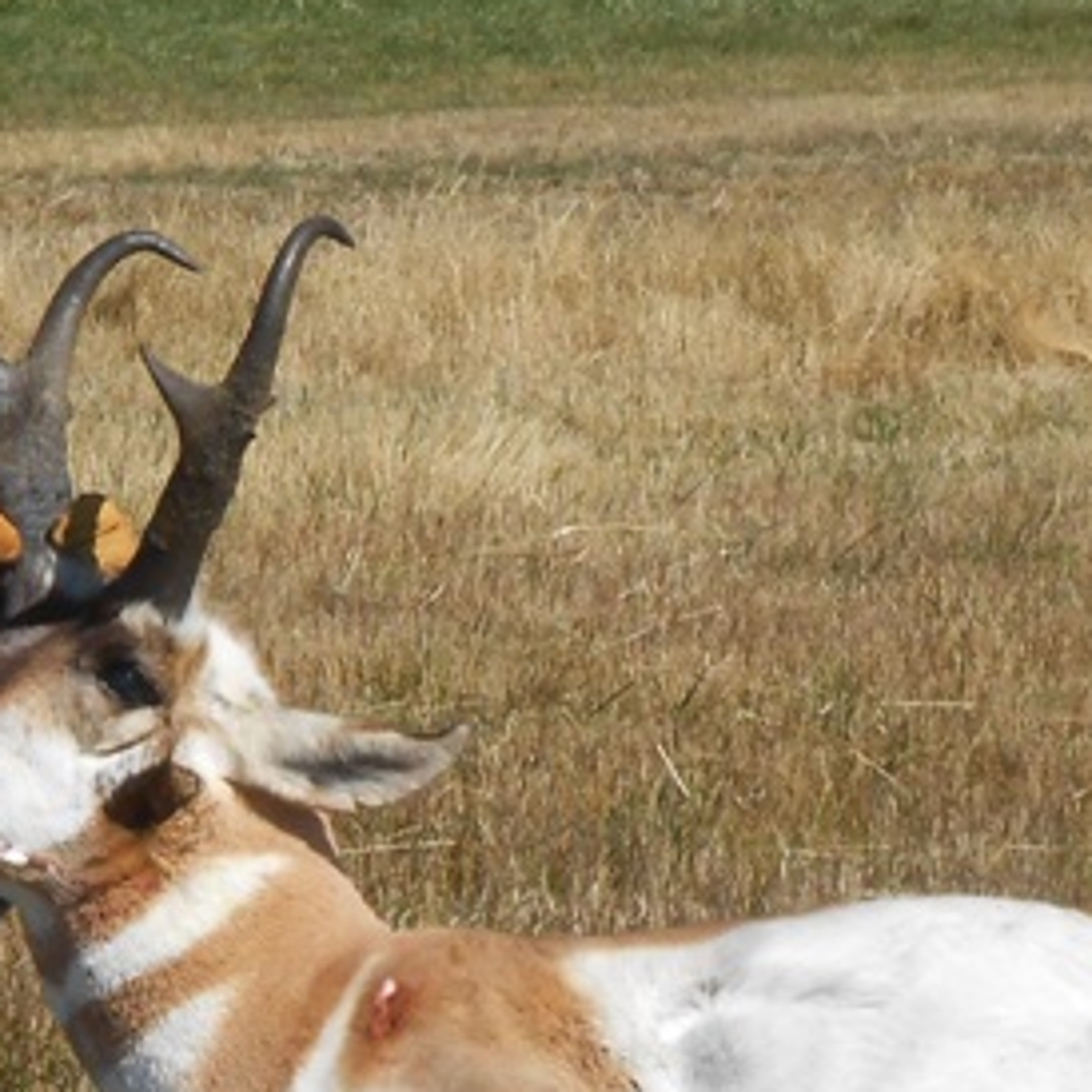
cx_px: 363
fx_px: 7424
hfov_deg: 8.4
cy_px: 658
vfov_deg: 8.4
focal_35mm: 208
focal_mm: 11.3
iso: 80
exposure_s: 1/640
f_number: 5.6
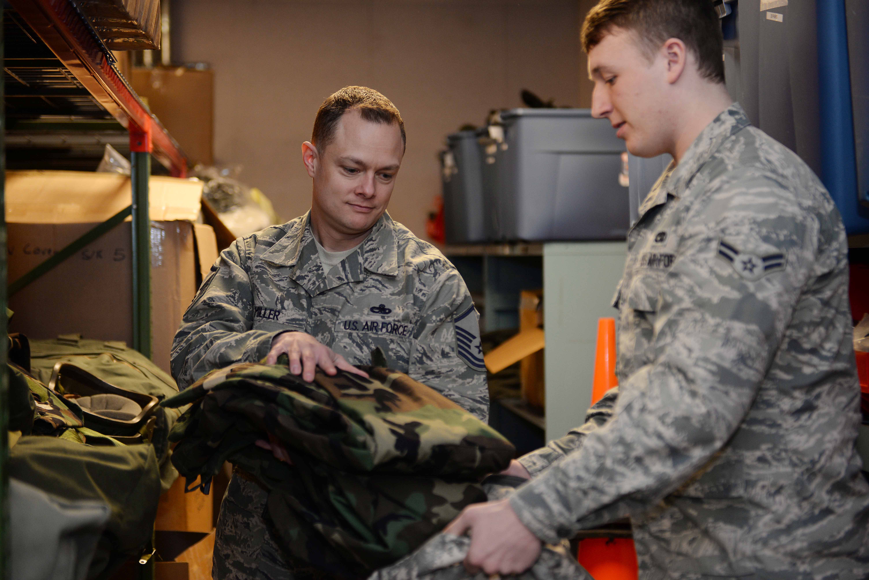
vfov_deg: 19.5
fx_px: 1690
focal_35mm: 70
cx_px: 434
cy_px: 290
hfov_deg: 28.8
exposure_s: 1/125
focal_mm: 70
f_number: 2.8
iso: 800
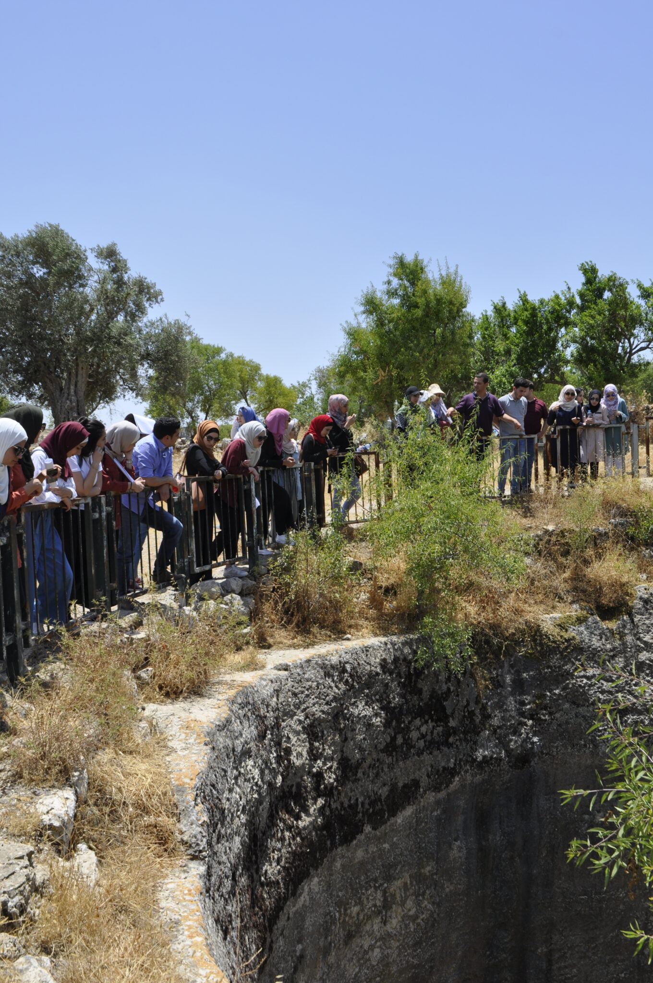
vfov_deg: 57.3
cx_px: 326
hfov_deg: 39.9
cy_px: 492
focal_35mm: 33
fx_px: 900
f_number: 9
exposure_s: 1/320
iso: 200
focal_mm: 22
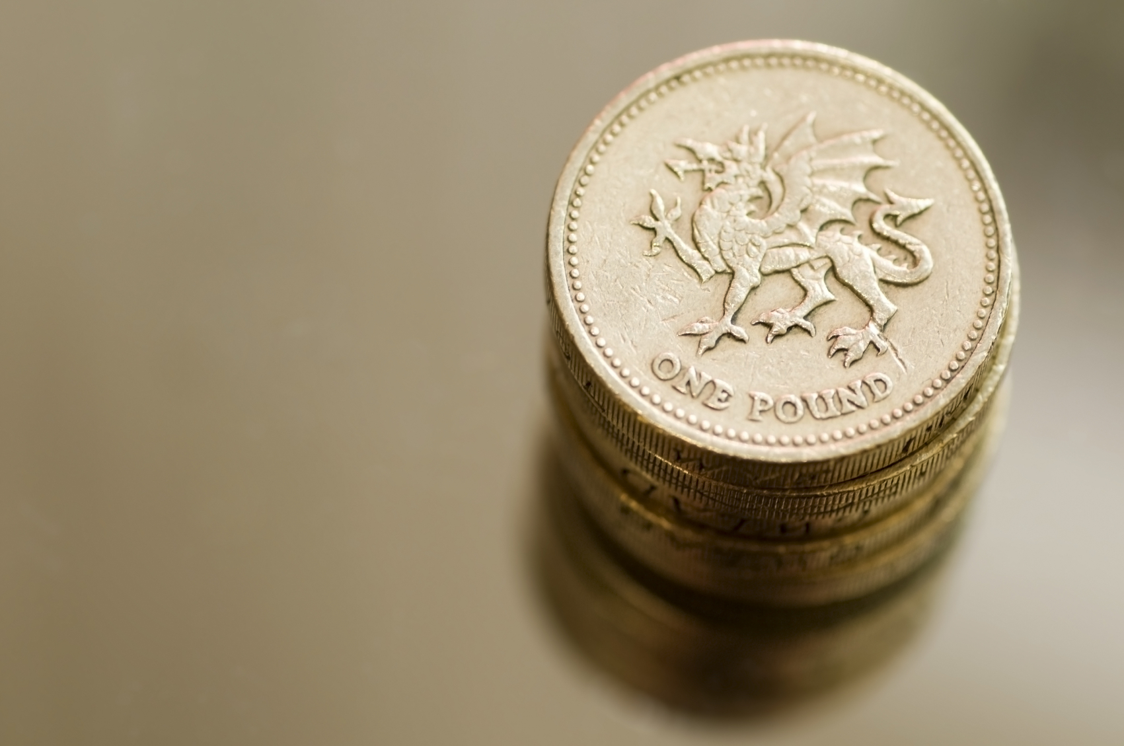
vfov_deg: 10.1
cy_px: 373
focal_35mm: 135
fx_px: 4209
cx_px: 562
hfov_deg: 15.2
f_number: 6.3
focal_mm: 90
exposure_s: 1/60
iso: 200
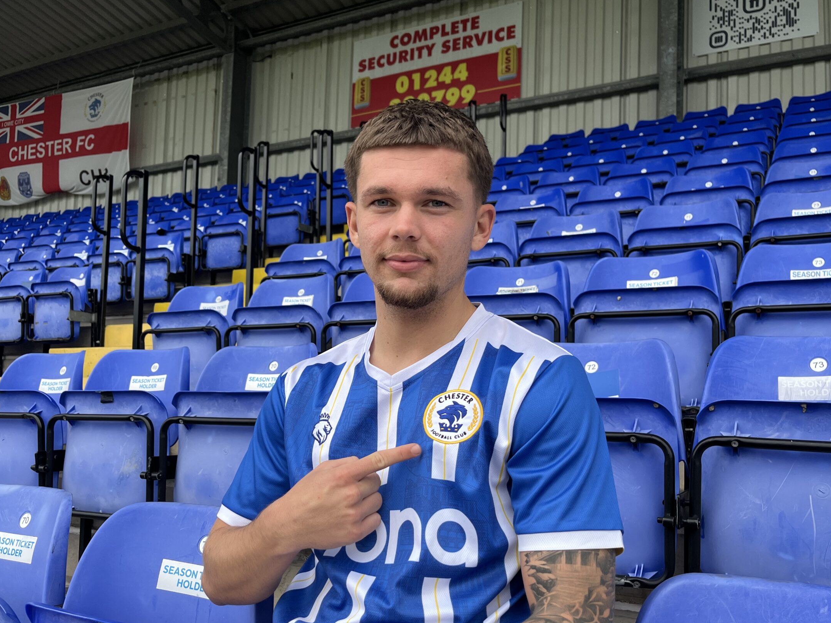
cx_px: 401
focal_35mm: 31
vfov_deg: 45.3
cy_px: 361
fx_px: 744
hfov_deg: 58.3
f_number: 1.6
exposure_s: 1/433
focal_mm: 5.1
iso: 50
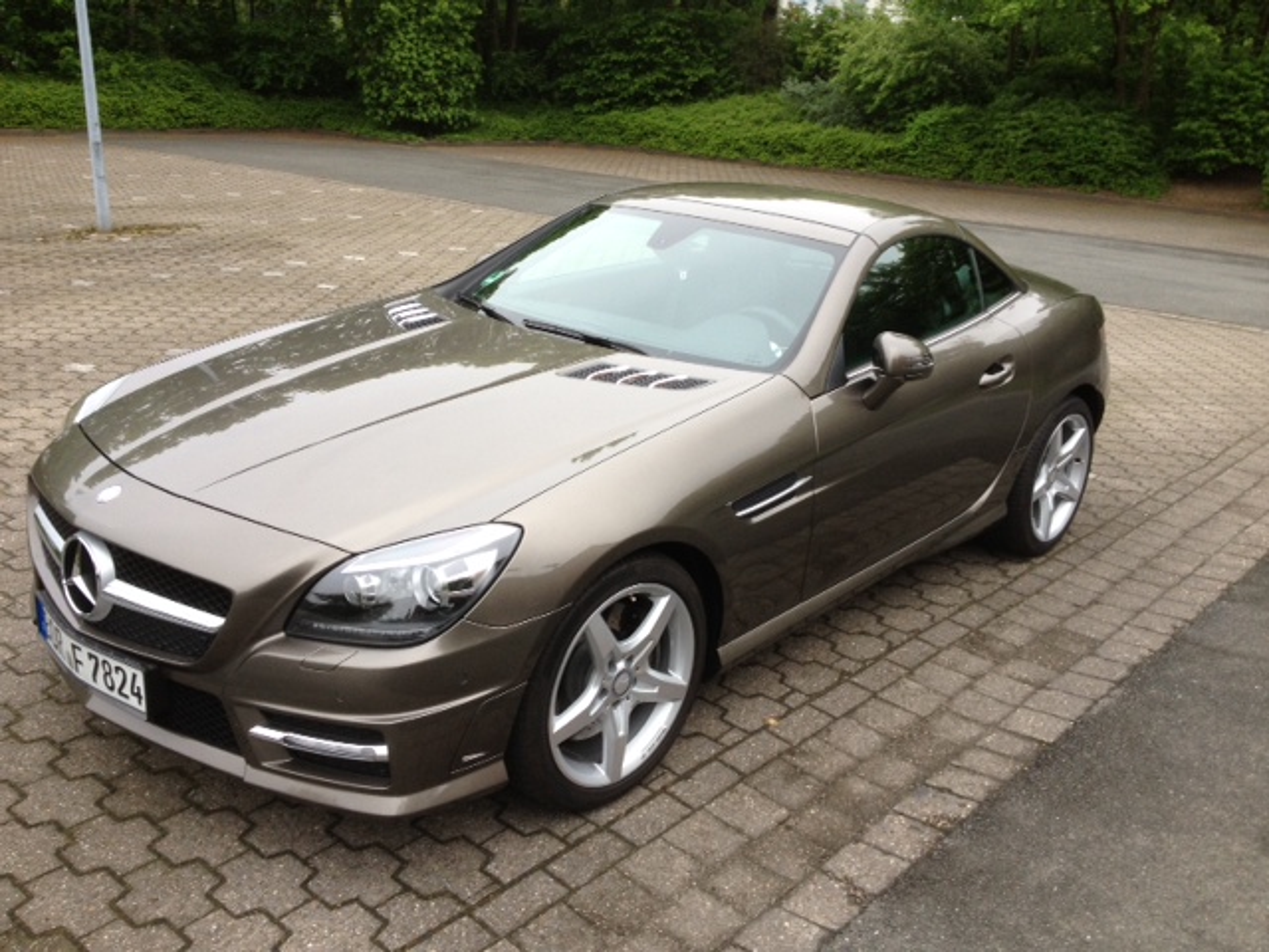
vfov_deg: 40.7
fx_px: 1283
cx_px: 634
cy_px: 476
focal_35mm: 35
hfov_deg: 52.6
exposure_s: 1/40
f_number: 2.4
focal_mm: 4.28
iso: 80
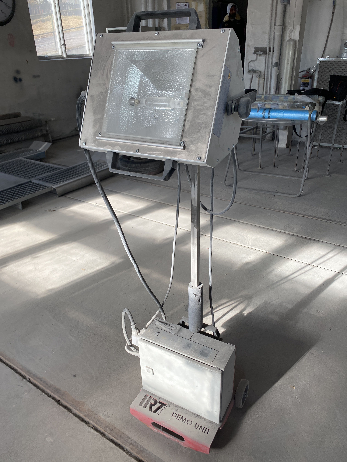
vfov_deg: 67.3
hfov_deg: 53.1
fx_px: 348
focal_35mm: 26
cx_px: 174
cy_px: 231
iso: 32
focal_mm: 4.25
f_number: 1.8
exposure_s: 1/334
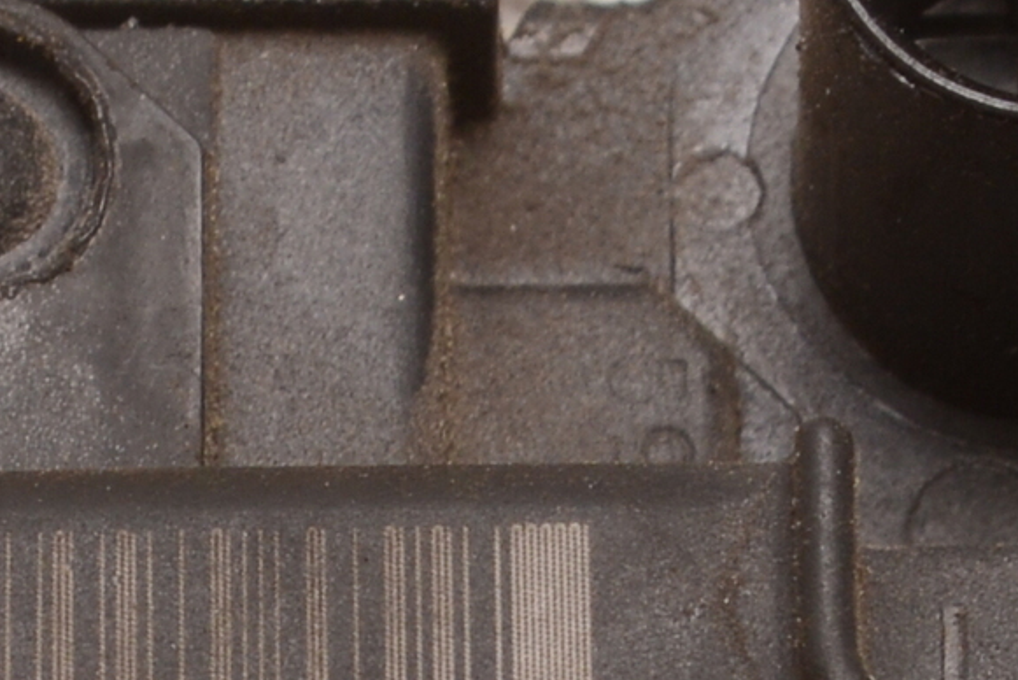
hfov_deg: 15.9
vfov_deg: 10.5
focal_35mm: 129
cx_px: 350
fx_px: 3649
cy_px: 713
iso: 250
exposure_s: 1/60
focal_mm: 50
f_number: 11
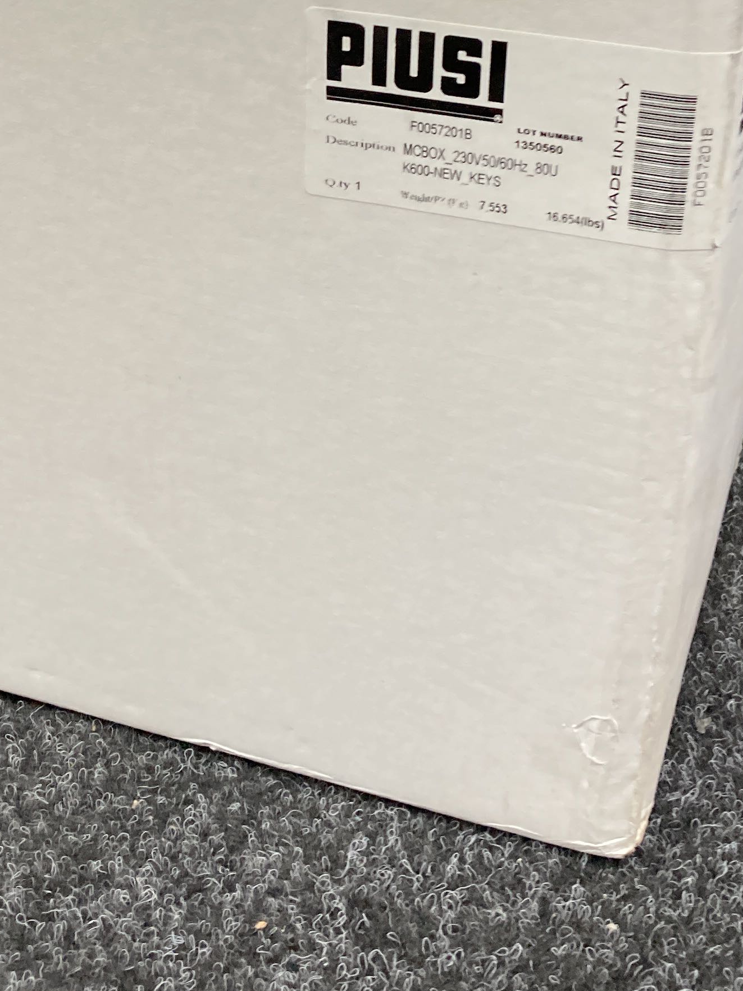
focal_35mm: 64
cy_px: 180
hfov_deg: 22.9
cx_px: 306
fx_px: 1832
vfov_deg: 29.5
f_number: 1.8
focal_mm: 3.99
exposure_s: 1/62
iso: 80
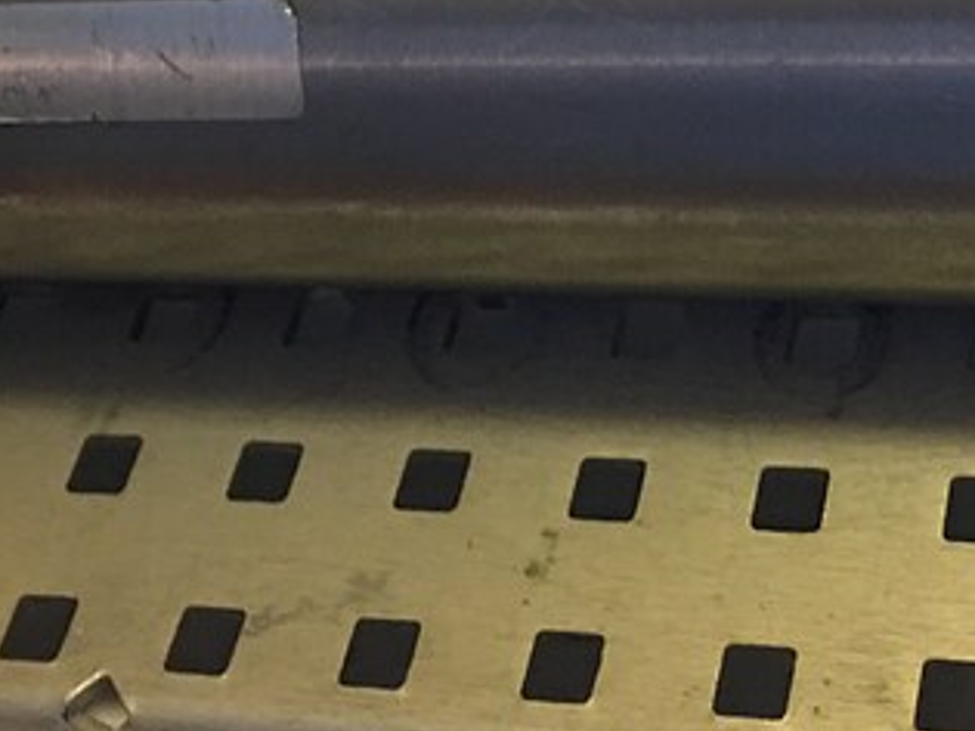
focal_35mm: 92
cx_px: 645
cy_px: -239
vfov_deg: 15.2
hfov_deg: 21.2
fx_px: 2590
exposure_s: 1/10
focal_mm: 4.15
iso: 80
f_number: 2.2
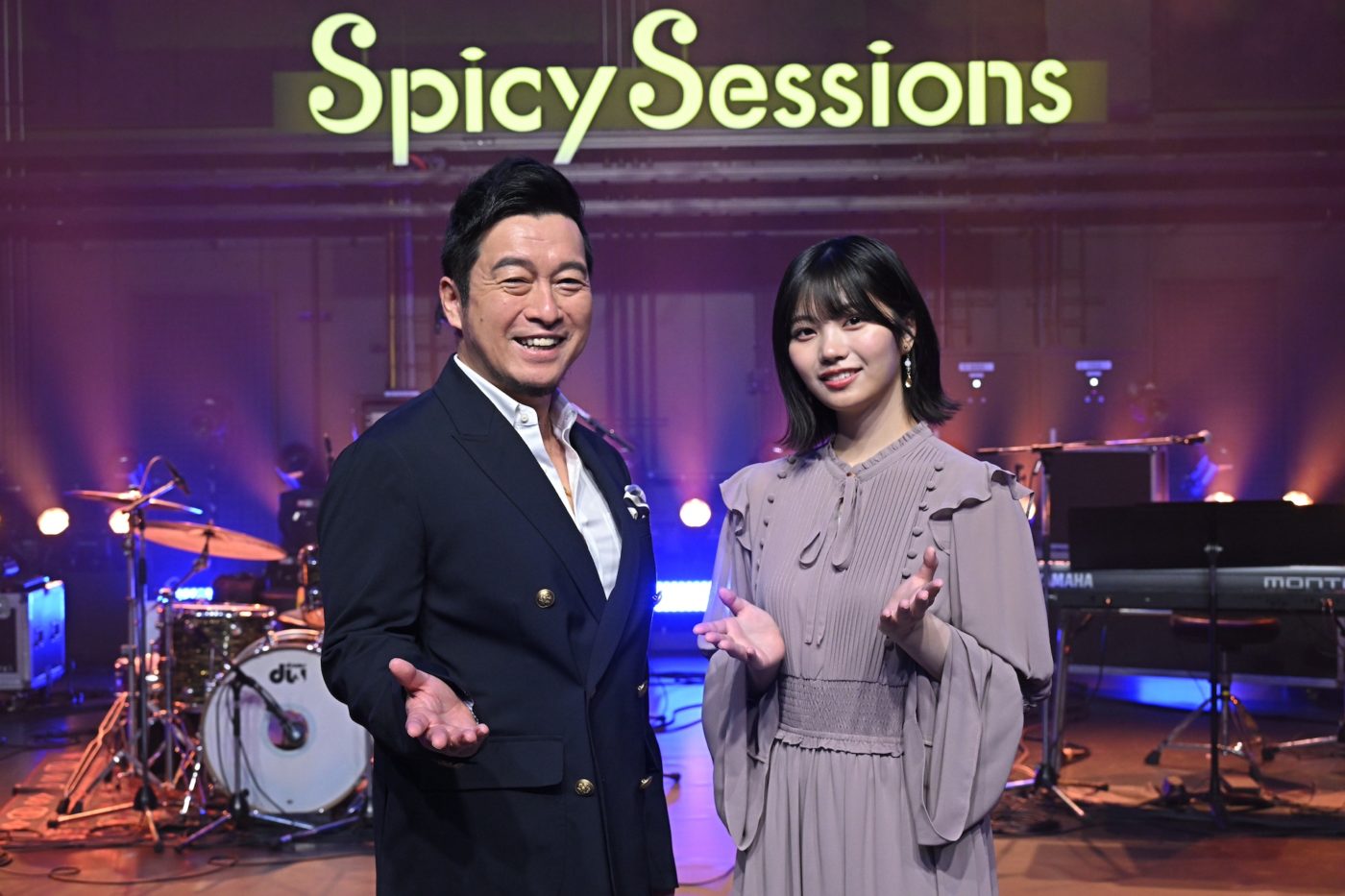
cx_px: 672
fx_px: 1942
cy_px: 448
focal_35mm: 52
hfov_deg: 38.2
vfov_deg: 26.0
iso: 3200
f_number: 8
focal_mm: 52
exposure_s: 1/80
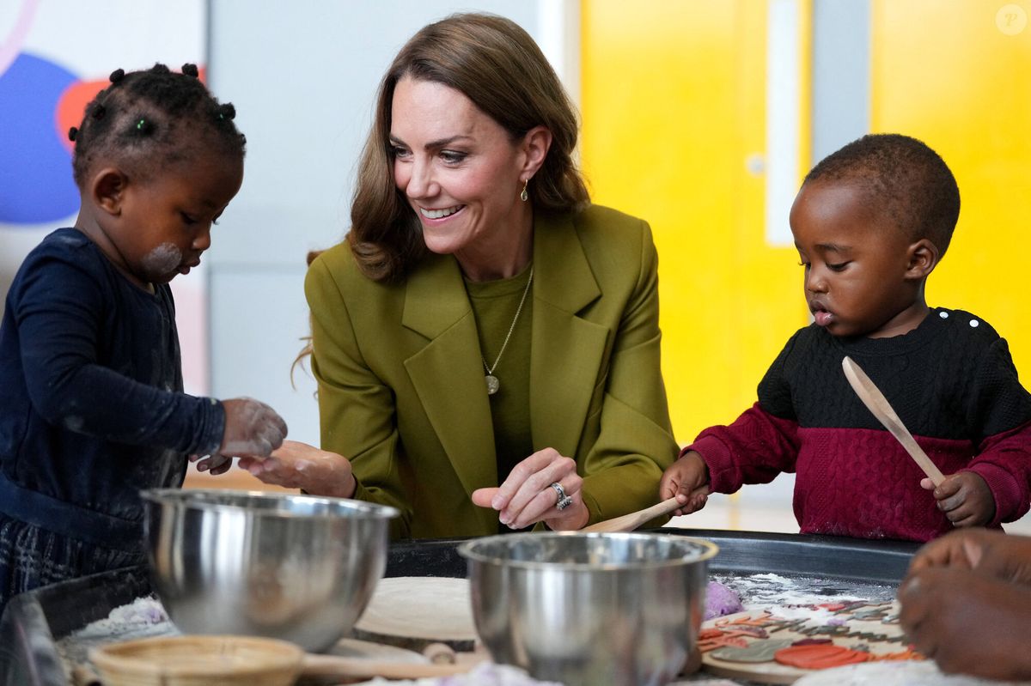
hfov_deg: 28.9
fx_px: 2004
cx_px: 516
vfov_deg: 19.4
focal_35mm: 70
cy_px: 343
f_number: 2.8
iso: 2500
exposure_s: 1/640
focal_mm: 70
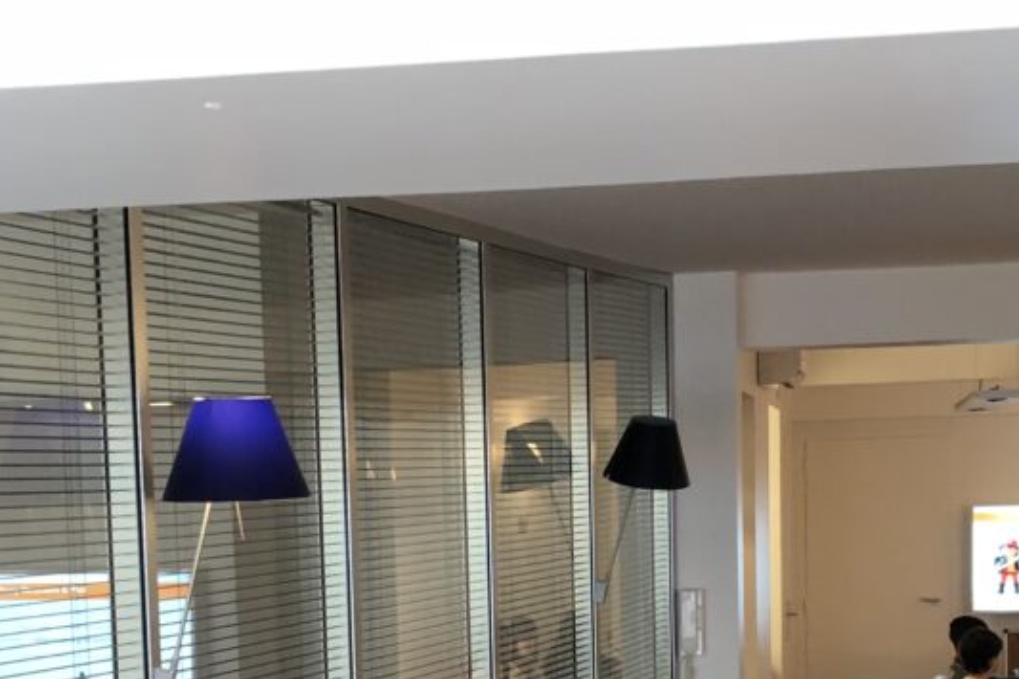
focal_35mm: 70
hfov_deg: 28.8
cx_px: 533
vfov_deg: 19.0
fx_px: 1981
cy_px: 650
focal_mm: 3.99
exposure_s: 1/17
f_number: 1.8
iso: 64
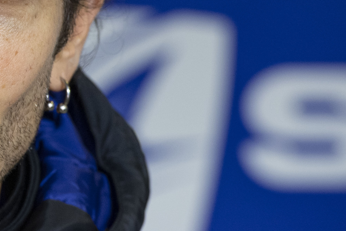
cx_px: -132
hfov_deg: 3.3
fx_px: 6045
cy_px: 106
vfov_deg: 2.2
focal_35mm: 629
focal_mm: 200
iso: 1600
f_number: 5.6
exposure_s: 1/250
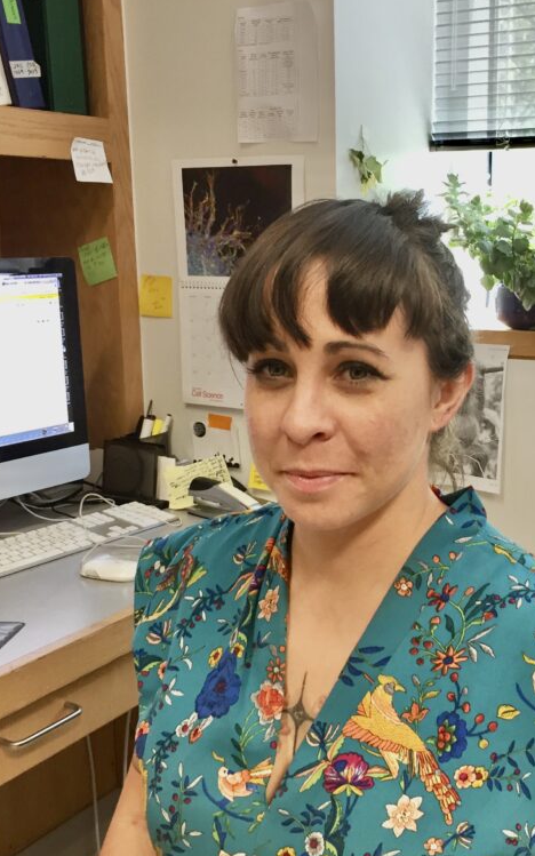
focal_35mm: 42
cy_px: 426
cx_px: 376
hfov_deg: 30.2
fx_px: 980
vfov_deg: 47.2
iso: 80
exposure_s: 1/30
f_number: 2.2
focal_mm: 4.15
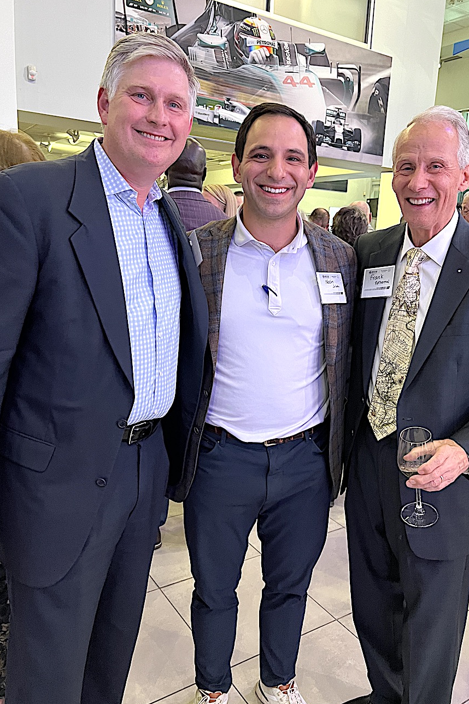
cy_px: 348
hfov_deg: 46.4
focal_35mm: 28
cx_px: 252
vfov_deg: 65.5
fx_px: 547
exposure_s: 1/40
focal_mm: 5.7
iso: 400
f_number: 1.5
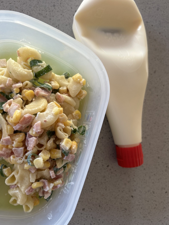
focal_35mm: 26
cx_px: 84
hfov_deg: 53.1
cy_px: 112
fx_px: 169
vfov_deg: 67.3
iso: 125
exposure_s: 1/64
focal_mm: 5.7
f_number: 1.5
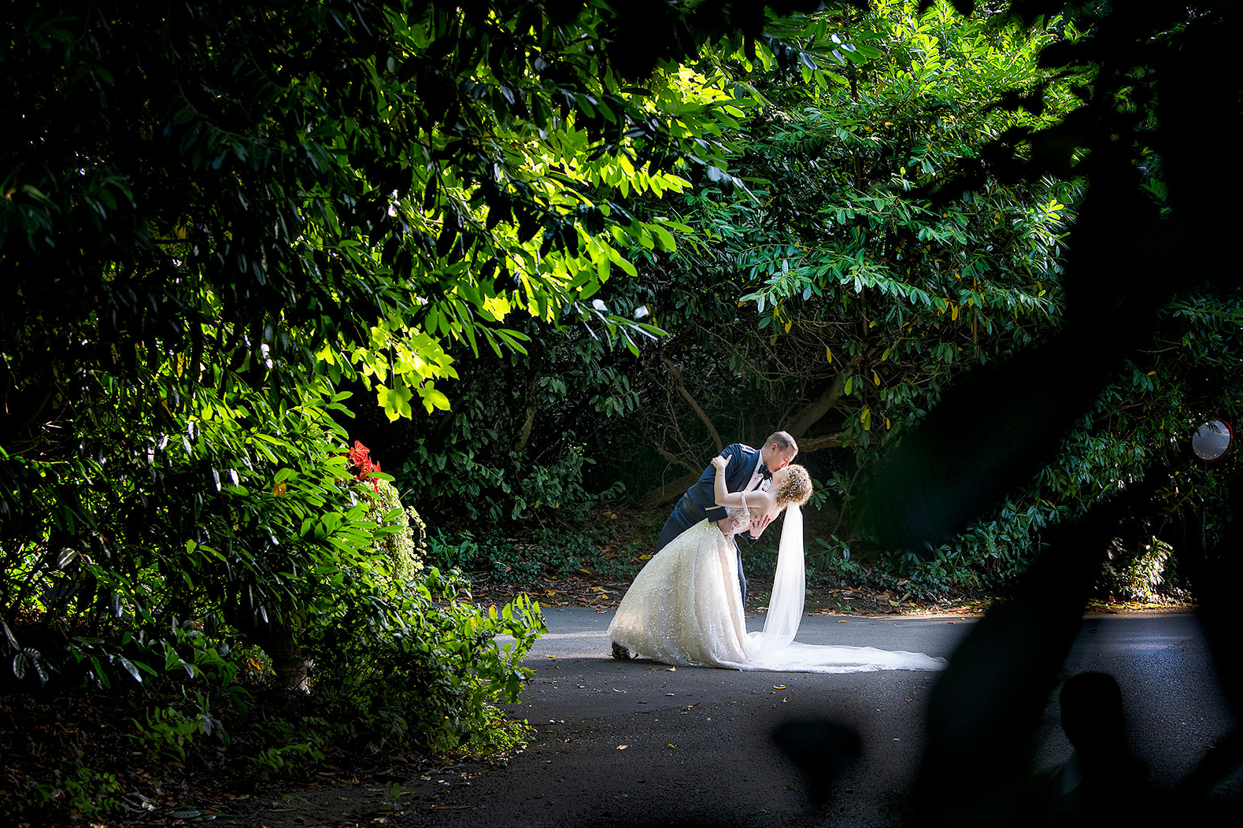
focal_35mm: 76
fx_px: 2623
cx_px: 626
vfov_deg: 17.9
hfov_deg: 26.7
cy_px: 414
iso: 320
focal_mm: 75
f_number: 4
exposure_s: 1/160
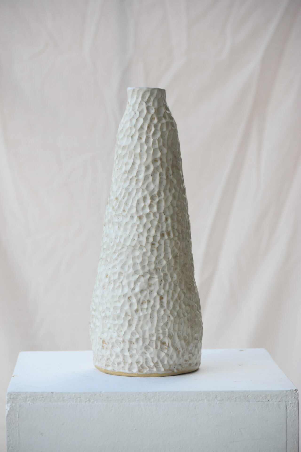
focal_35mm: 105
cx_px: 150
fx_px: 1317
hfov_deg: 13.0
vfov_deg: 19.5
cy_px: 226
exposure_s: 1/125
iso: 800
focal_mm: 70
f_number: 4.2
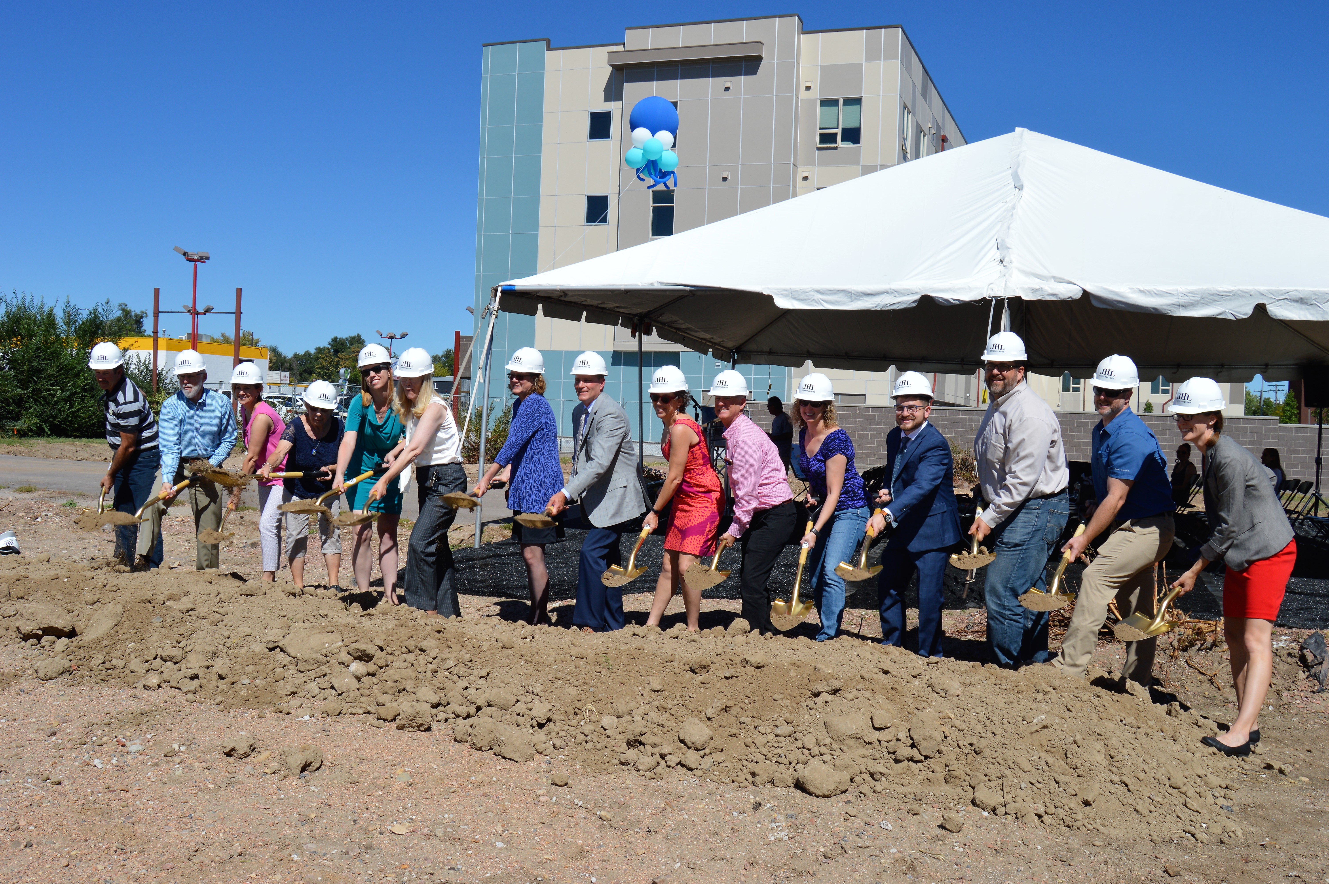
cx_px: 664
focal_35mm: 33
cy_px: 442
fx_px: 1217
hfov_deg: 57.3
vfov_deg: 39.9
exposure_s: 1/320
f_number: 9
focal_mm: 22
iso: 100
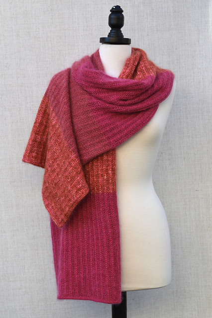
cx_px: 106
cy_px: 159
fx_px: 663
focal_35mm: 75
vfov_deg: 27.0
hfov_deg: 18.2
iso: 250
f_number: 5
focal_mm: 50
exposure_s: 1/125
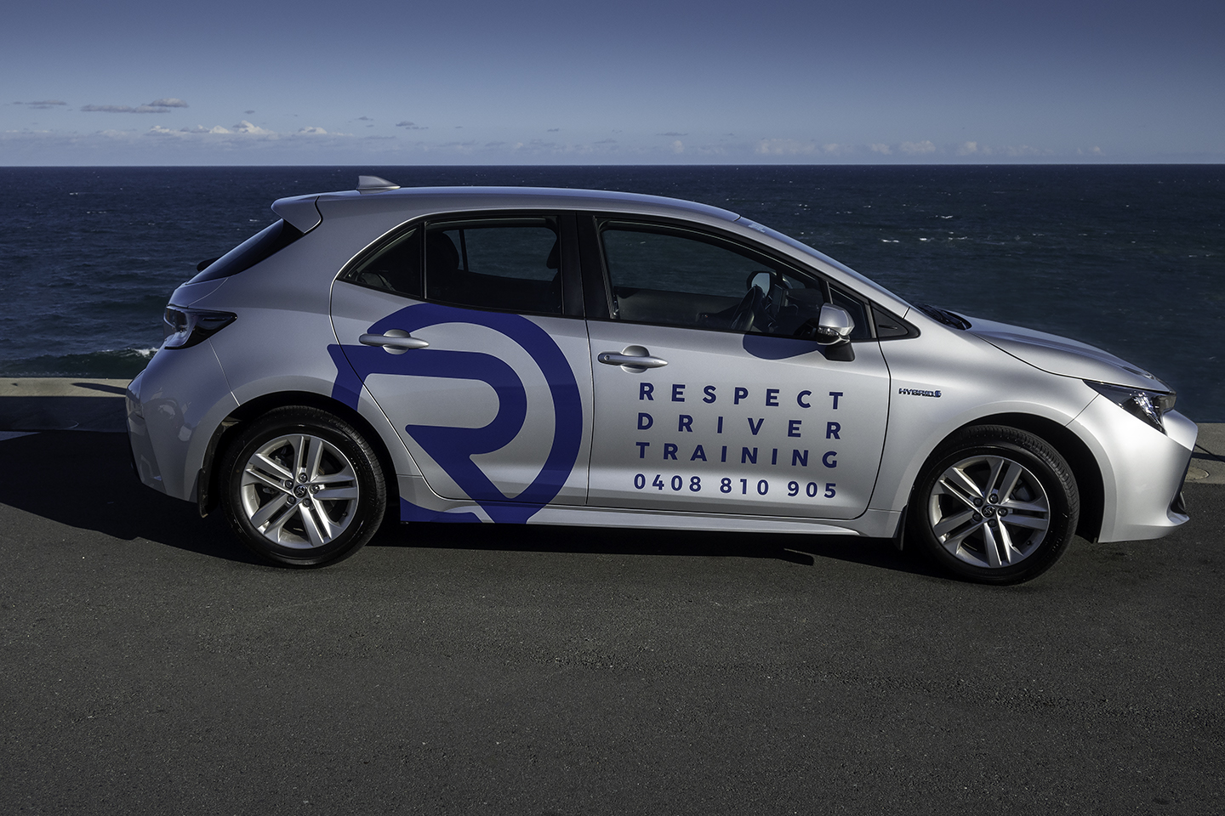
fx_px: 1250
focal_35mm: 37
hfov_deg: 52.2
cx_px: 612
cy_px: 408
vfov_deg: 36.2
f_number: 5.6
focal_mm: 24.5
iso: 400
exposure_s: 1/3200
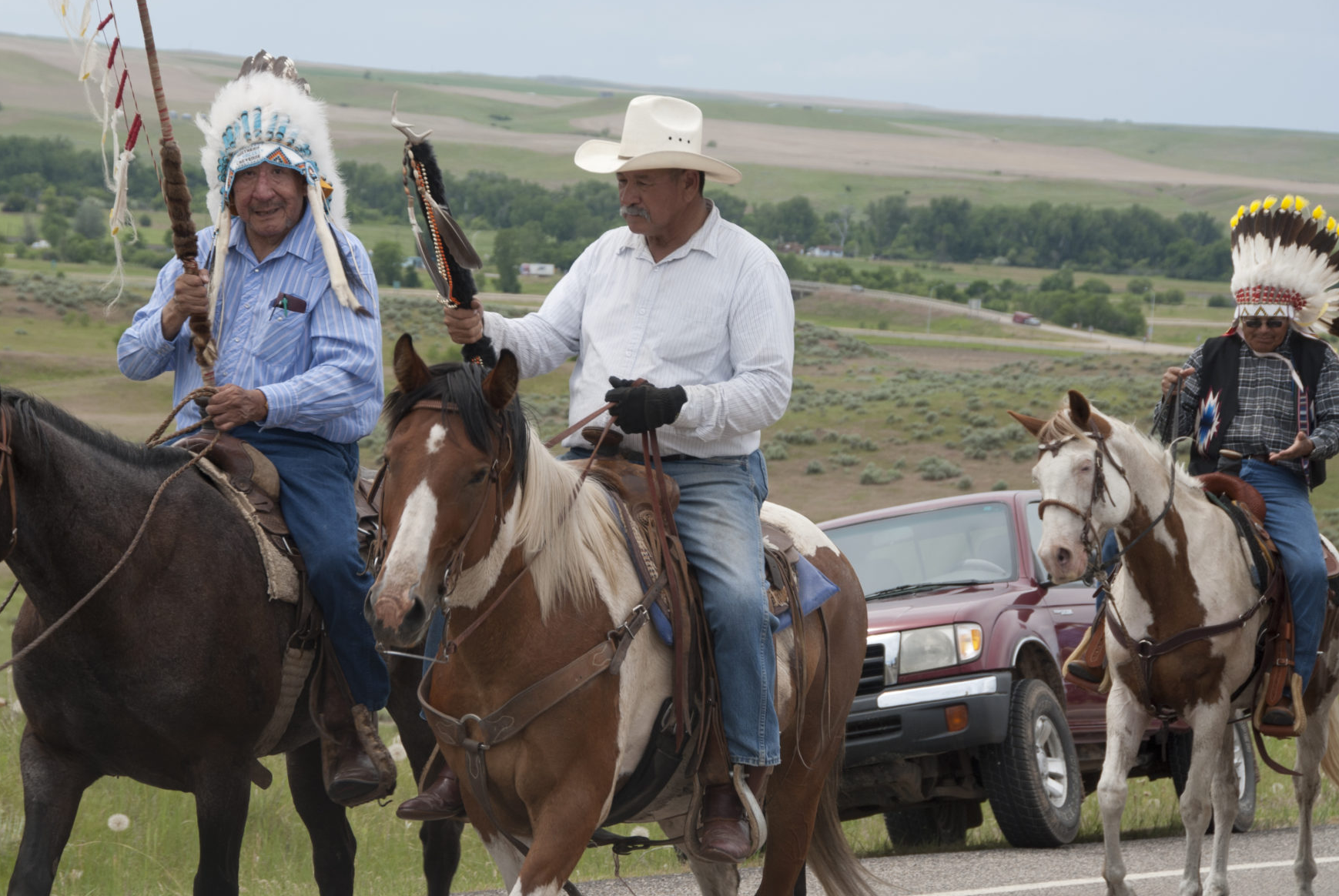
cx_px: 594
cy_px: 432
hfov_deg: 12.9
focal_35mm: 159
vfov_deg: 8.7
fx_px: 5921
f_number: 8
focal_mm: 90
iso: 100
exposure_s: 1/180
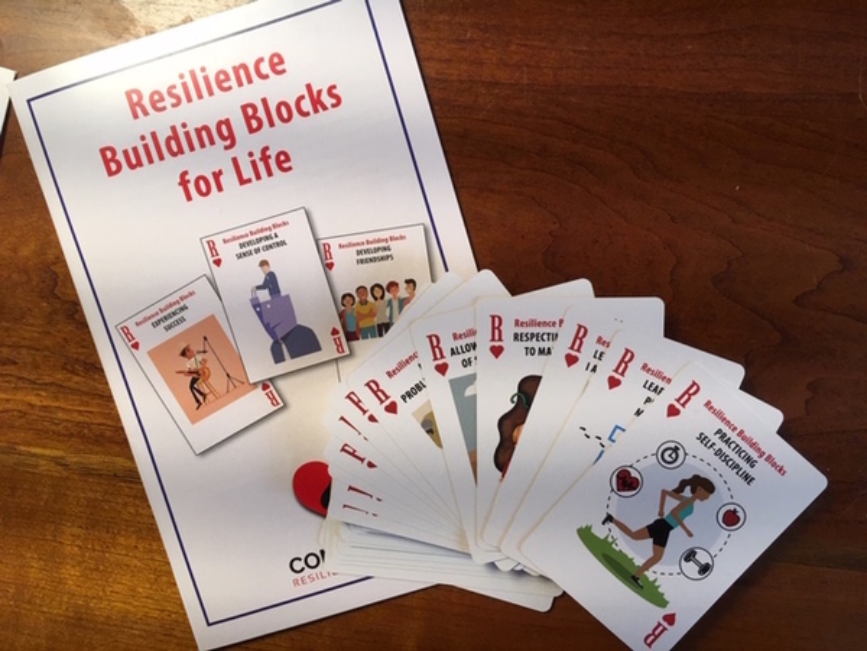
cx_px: 434
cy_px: 326
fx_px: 726
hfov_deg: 61.7
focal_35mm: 29
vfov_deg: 48.2
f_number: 2.2
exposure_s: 1/30
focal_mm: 4.15
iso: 40
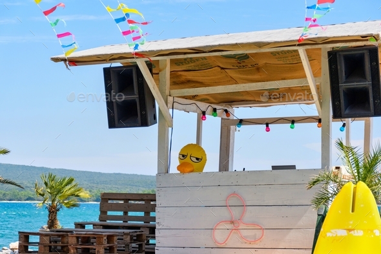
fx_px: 952
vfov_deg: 15.2
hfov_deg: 22.6
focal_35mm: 90
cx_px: 190
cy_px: 127
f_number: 5
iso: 160
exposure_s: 1/1600
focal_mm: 60
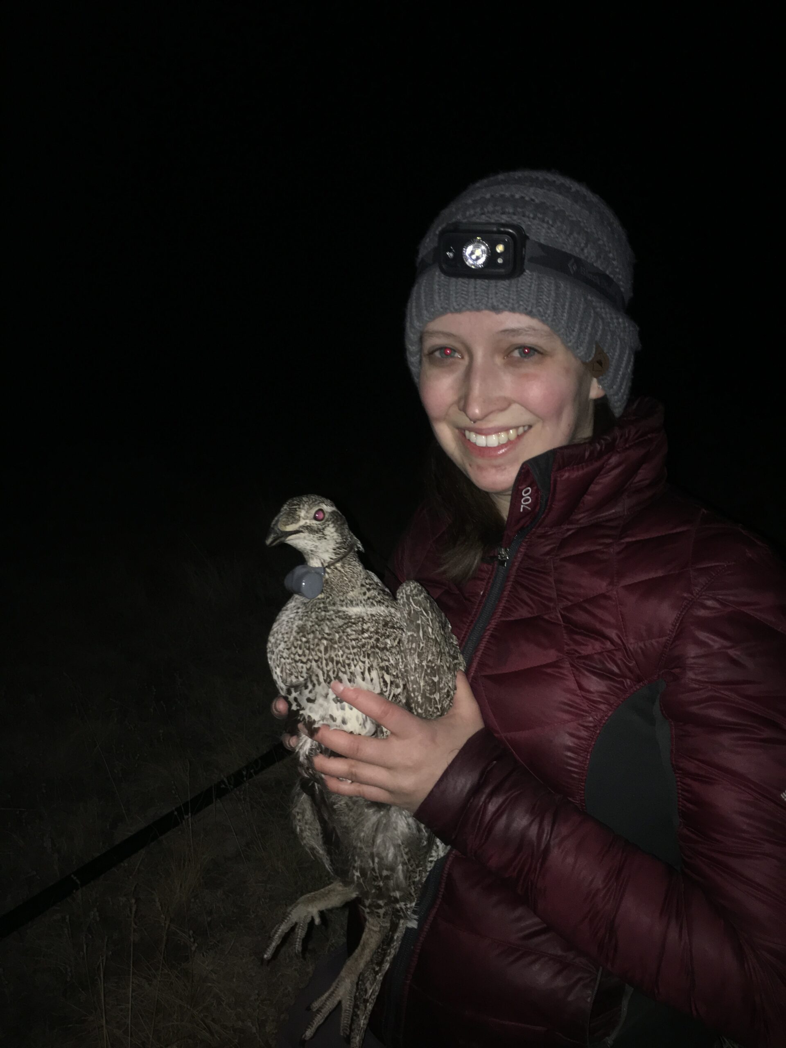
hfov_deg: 48.2
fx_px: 878
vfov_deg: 61.7
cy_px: 524
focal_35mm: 29
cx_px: 393
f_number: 2.2
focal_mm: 4.15
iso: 64
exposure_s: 1/16
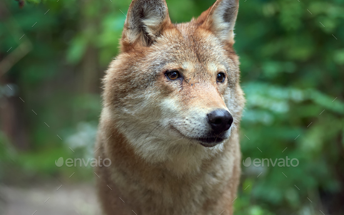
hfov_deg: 12.8
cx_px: 175
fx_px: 1537
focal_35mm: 164
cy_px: 157
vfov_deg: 8.0
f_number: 2.8
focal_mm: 100
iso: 200
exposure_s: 1/320
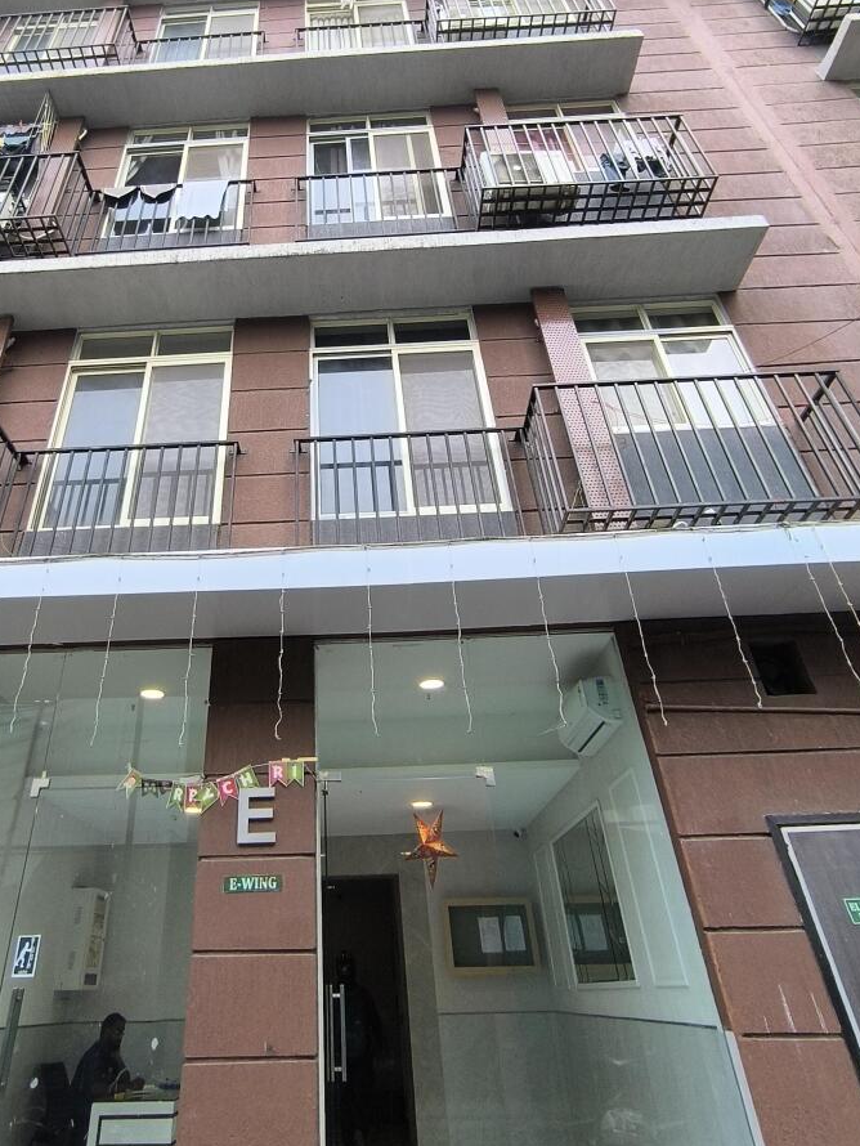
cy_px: 388
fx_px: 762
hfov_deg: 58.1
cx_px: 321
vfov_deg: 71.8
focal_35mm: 23
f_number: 2.2
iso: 50
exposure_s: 1/438
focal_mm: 1.65
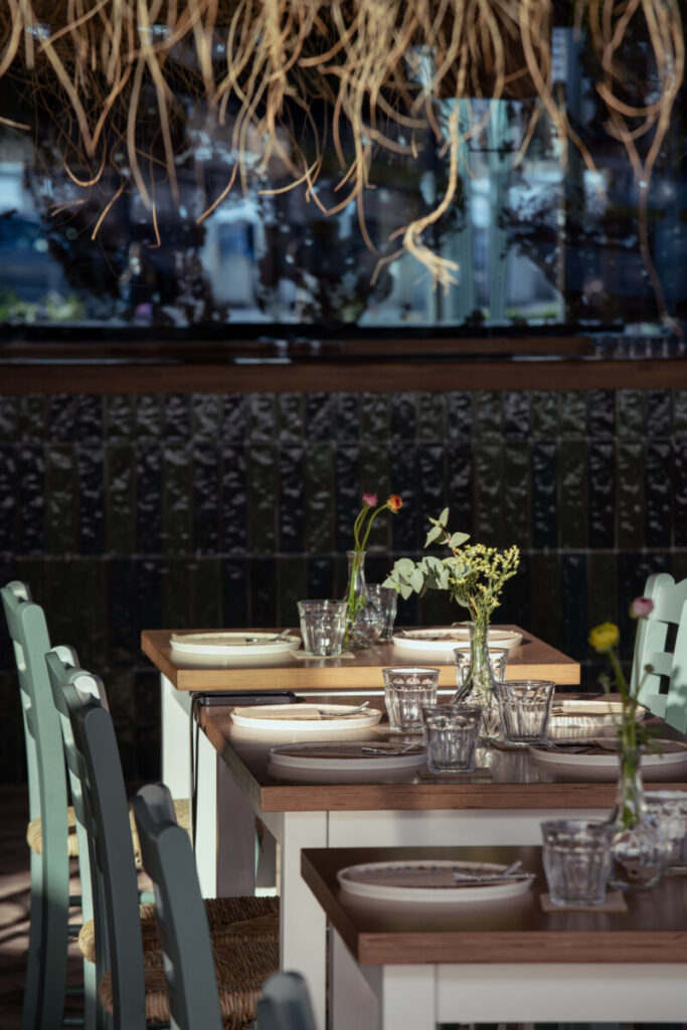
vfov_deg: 12.2
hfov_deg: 8.1
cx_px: 344
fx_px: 4836
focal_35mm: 169
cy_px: 515
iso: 100
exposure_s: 1/100
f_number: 8
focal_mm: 169
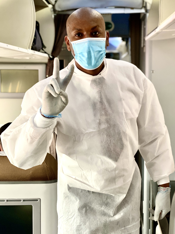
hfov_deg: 23.3
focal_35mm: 63
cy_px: 114
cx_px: 104
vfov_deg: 30.7
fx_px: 425
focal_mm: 6
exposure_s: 1/37
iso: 160
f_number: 2
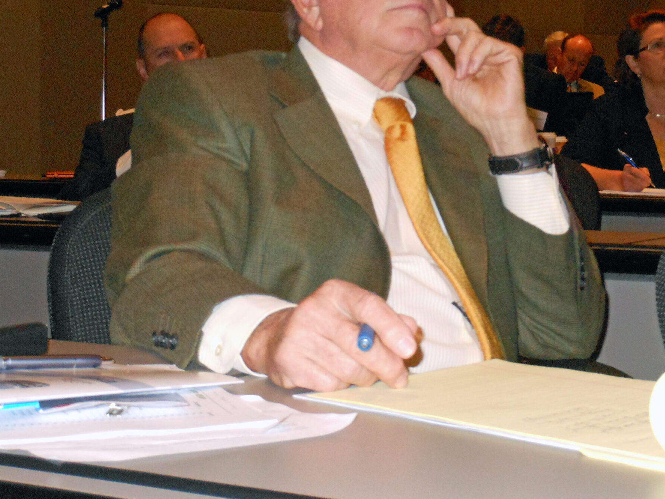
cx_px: 404
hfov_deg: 25.0
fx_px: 1498
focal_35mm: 78
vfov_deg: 18.8
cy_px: 165
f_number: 4.9
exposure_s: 1/30
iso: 500
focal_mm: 9.6
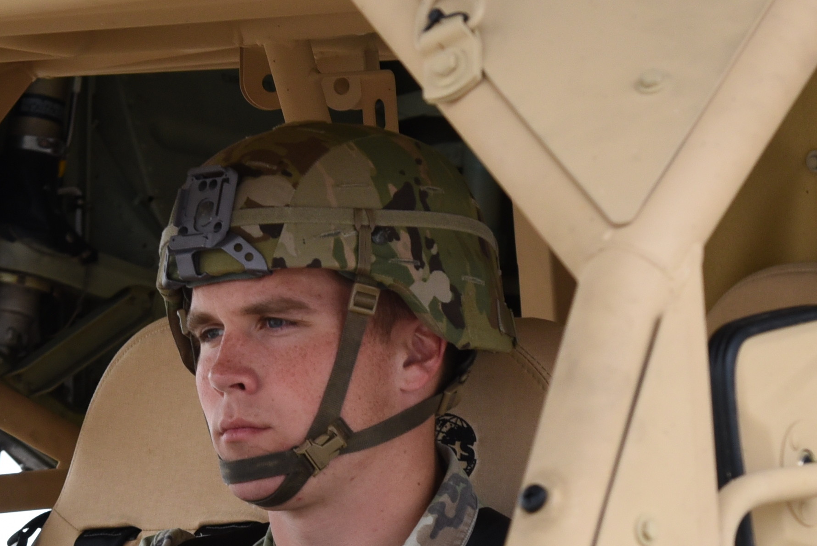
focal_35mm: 220
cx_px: 176
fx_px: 4995
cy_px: 475
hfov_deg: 9.3
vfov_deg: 6.2
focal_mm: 65
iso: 640
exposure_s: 1/500
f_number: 7.1
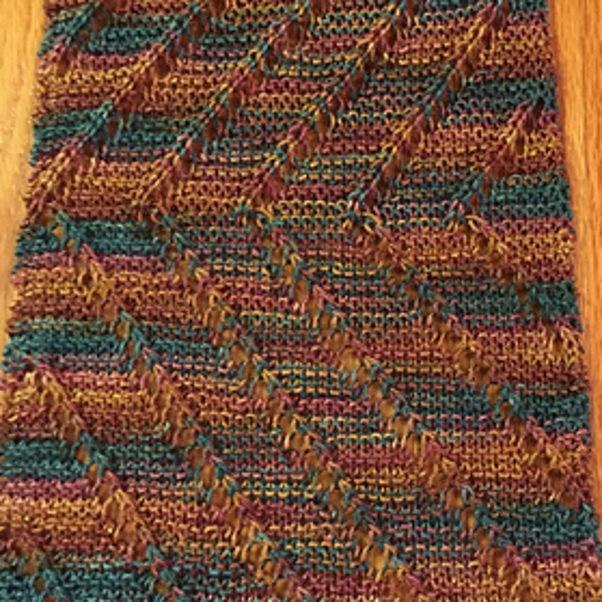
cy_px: 281
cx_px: 325
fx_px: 905
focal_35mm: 46
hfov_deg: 36.8
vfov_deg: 36.8
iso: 320
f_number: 2.2
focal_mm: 4.15
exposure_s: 1/15
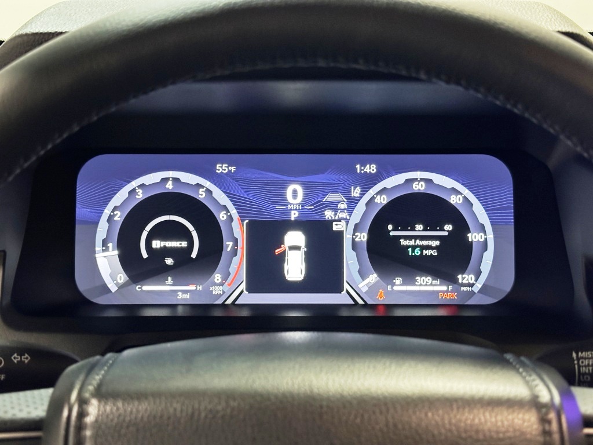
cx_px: 296
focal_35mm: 48
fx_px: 822
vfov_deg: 30.3
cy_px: 222
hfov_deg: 39.7
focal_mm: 6.86
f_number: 1.78
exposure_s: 1/30
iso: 500
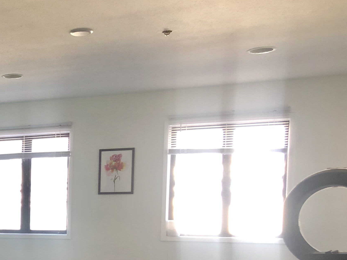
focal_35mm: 67
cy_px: 272
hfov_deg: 25.9
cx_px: -67
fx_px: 672
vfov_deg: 21.0
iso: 40
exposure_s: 1/30
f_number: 1.8
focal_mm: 4
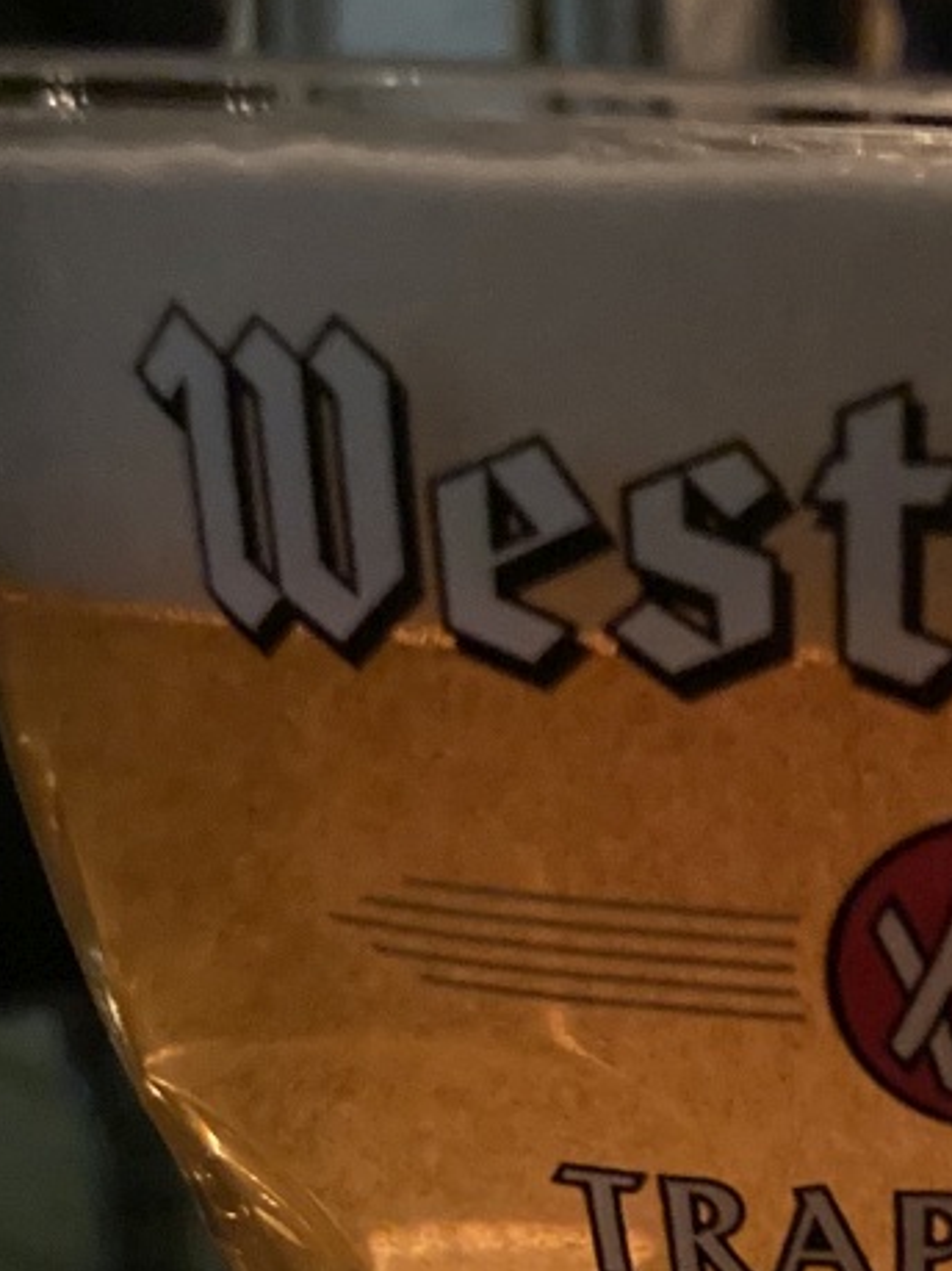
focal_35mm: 86
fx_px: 3155
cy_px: 1458
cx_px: 1110
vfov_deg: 21.4
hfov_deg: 16.5
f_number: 1.8
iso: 640
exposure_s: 1/25
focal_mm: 3.99
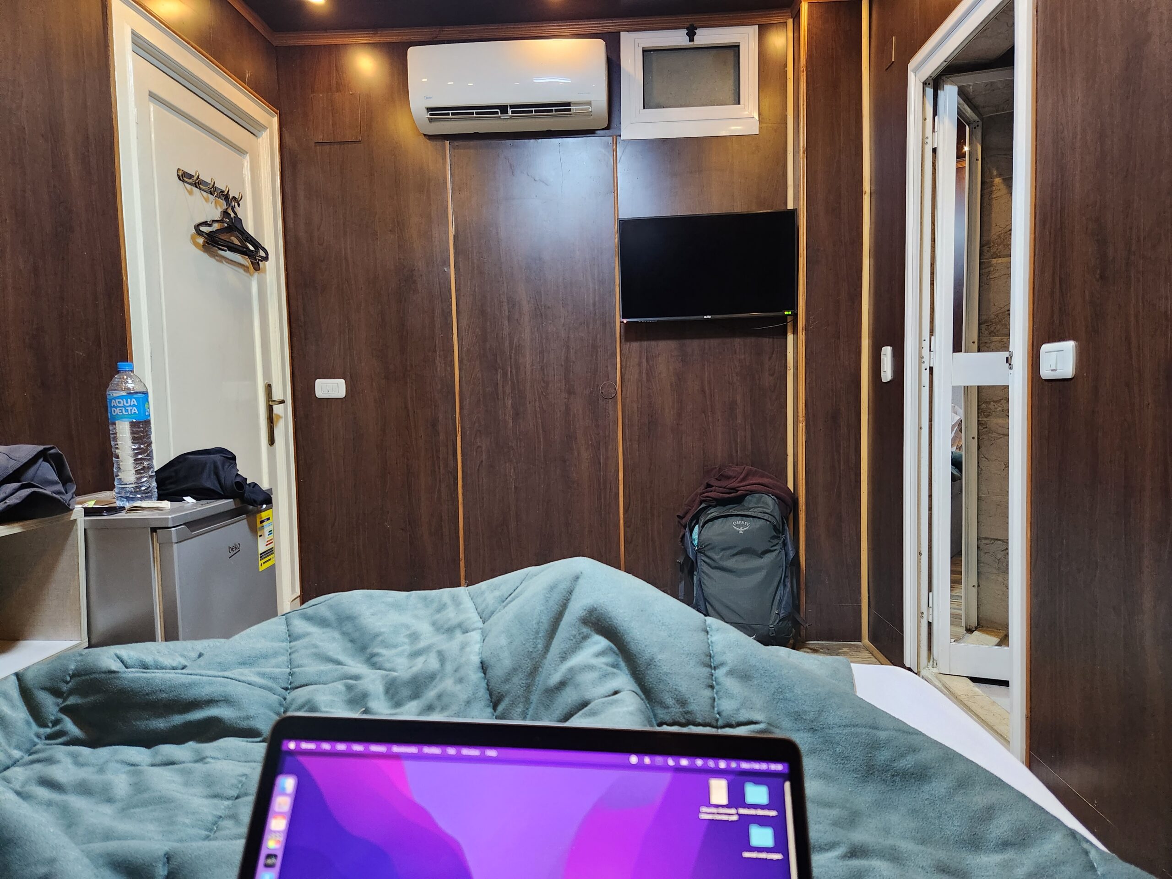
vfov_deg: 58.9
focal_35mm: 23
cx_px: 586
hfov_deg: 73.9
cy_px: 440
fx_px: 779
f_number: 1.8
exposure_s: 1/60
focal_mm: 5.4
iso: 800
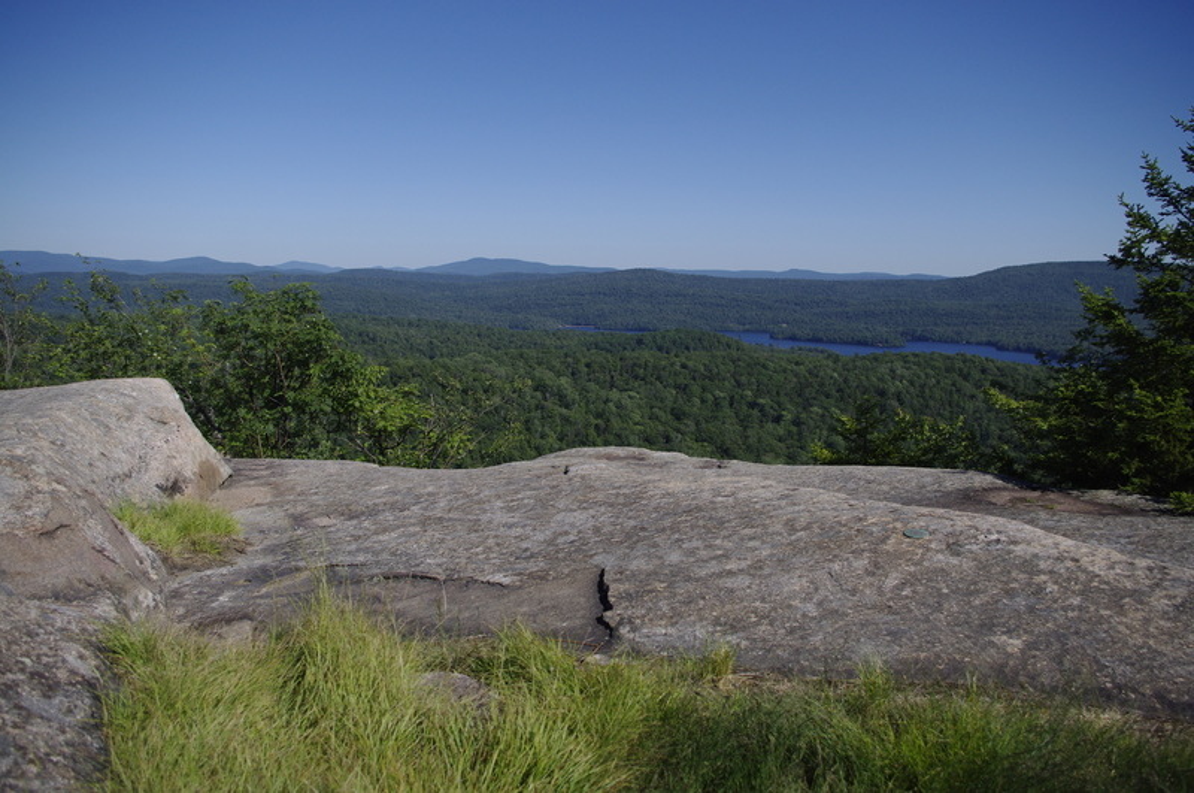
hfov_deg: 67.5
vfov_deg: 47.8
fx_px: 894
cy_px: 396
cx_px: 597
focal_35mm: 27
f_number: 5
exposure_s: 1/1250
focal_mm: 18
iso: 200
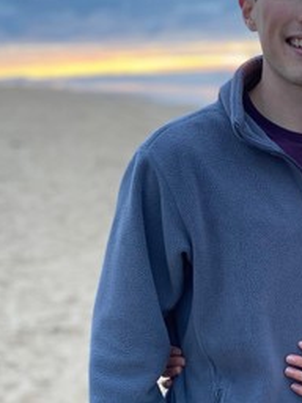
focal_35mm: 65
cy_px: 242
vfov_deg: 29.7
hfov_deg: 21.3
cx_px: 346
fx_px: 756
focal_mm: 4.25
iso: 100
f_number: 1.8
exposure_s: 1/122
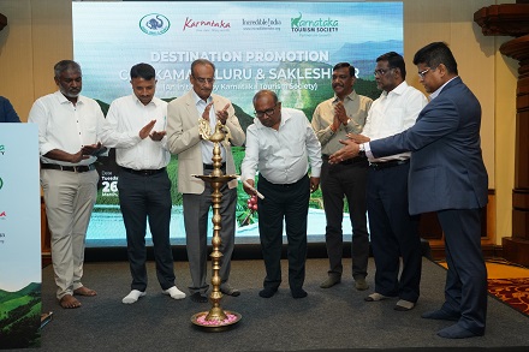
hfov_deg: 55.8
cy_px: 176
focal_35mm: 34
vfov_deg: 38.9
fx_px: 499
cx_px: 264
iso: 2500
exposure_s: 1/160
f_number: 4.5
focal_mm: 34
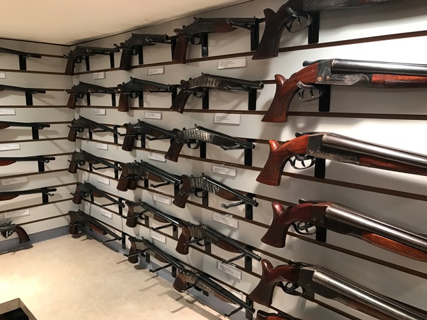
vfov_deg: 49.7
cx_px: 214
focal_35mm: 28
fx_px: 345
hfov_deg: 63.4
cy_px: 160
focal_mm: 3.99
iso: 40
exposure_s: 1/15
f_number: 1.8
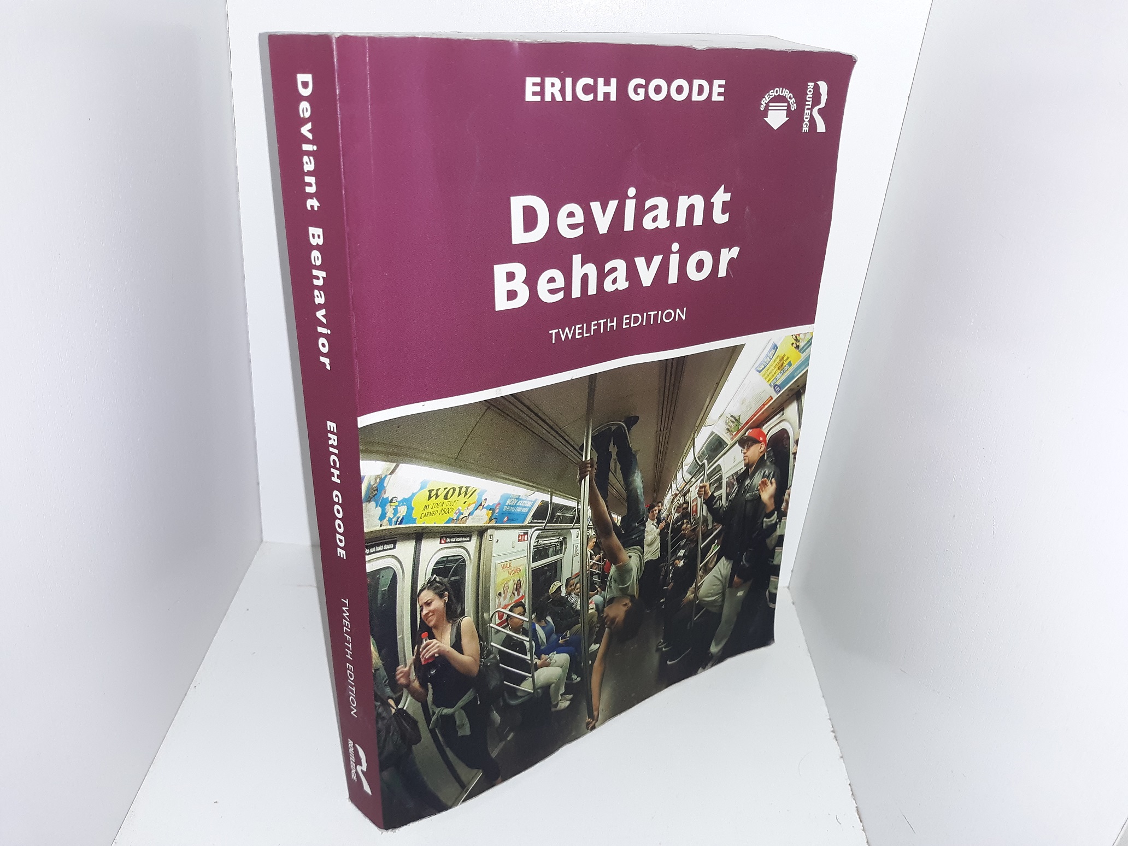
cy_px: 423
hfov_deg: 63.4
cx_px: 564
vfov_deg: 49.7
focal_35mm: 28
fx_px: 912
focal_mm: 3.7
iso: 50
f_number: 1.7
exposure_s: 1/100
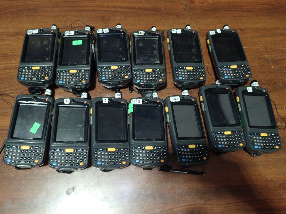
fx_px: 248
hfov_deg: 60.0
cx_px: 143
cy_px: 107
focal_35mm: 30
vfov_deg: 46.8
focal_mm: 5.5
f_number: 2.3
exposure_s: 1/30
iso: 250
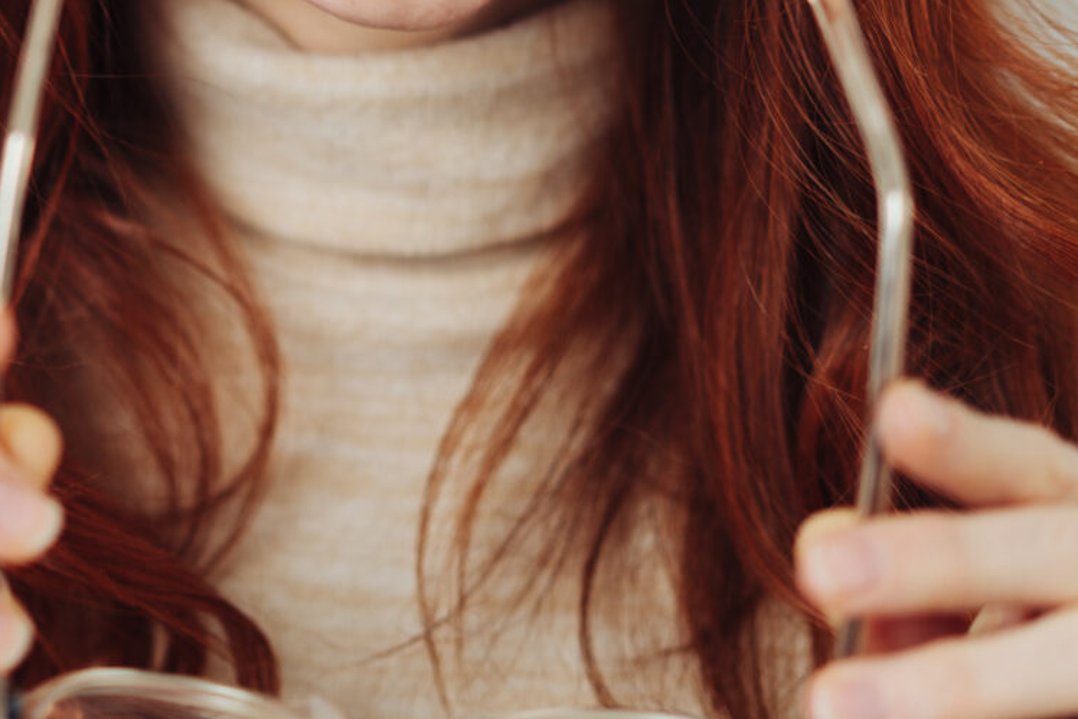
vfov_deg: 9.2
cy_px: -193
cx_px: -246
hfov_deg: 13.5
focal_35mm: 147
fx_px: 4402
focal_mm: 55
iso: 100
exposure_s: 1/160
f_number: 2.2
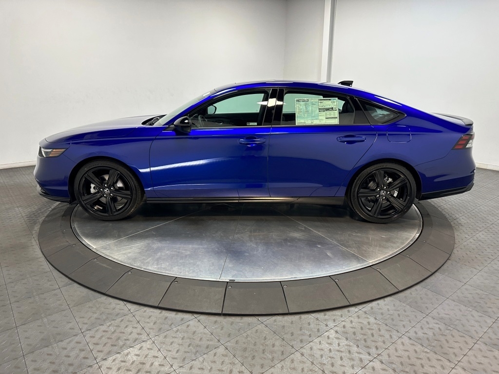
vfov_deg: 56.8
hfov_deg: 71.6
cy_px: 187
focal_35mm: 24
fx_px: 346
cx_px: 250
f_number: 1.78
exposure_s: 1/60
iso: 320
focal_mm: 6.86
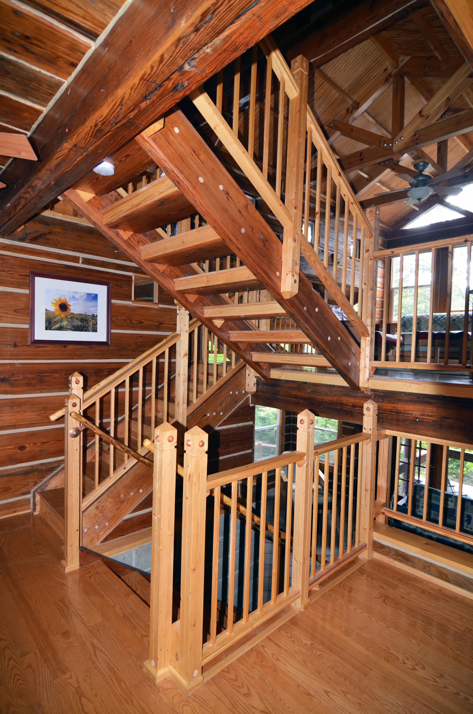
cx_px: 236
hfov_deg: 67.1
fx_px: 356
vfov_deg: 90.1
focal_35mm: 18
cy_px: 357
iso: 400
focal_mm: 12
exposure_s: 1/60
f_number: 4
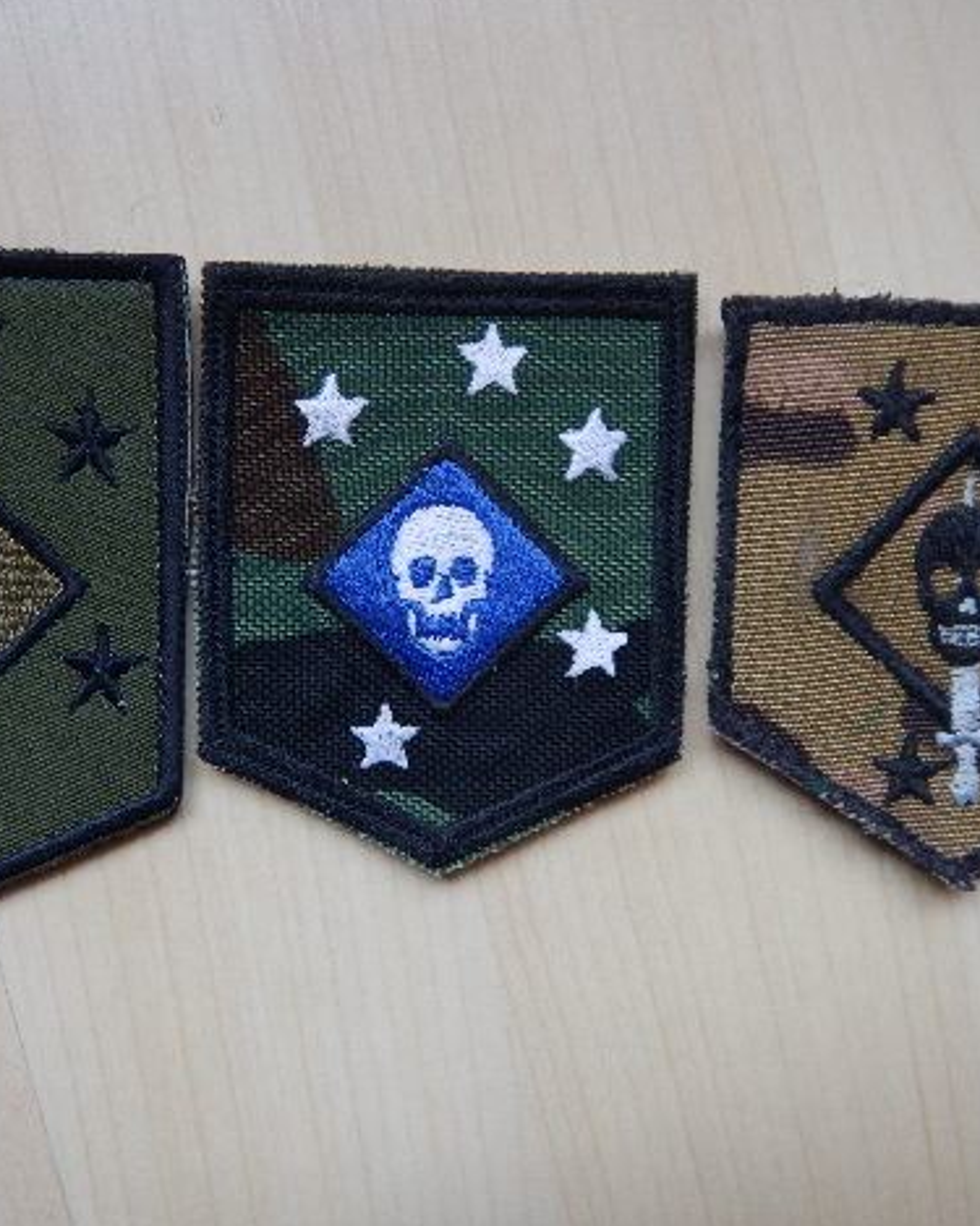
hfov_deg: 45.7
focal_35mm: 32
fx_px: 1161
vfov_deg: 55.7
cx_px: 423
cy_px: 609
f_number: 2.8
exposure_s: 1/50
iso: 125
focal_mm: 4.3
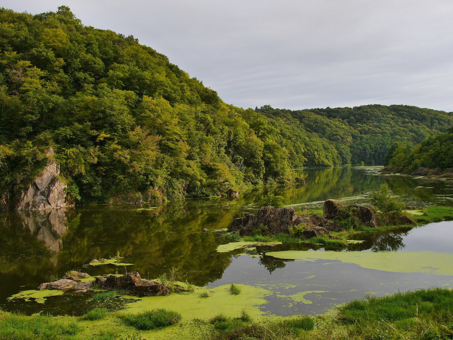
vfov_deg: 37.7
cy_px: 170
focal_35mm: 38
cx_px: 226
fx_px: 497
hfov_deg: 49.0
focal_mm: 19
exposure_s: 1/160
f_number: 7.1
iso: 160
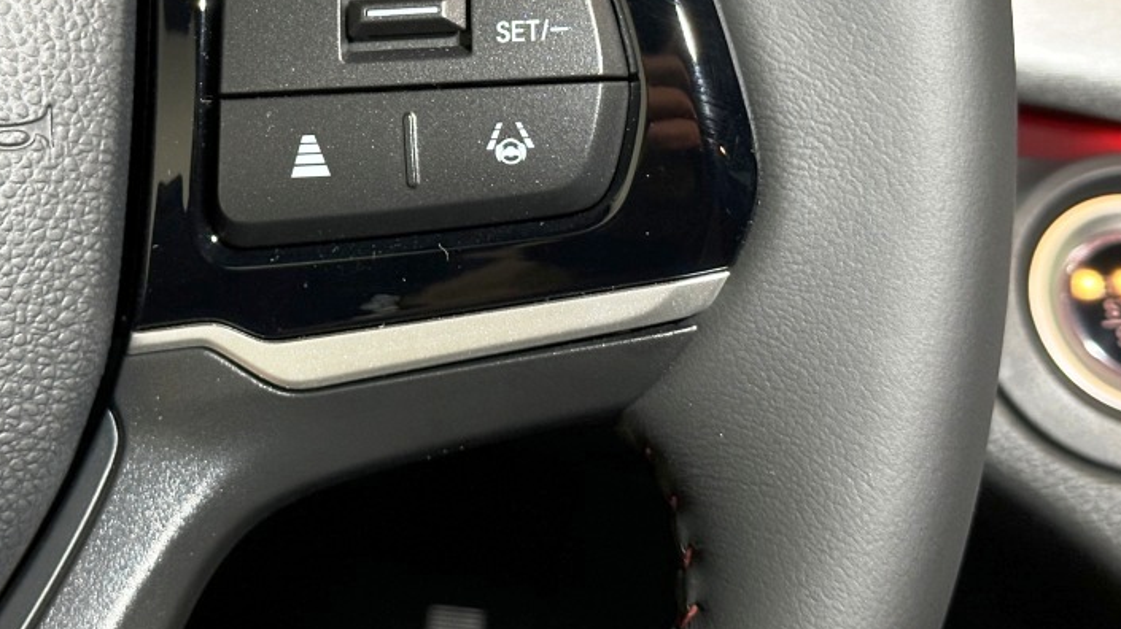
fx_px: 2258
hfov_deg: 27.8
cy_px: 29
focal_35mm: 76
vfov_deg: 15.6
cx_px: 407
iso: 400
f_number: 1.78
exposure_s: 1/30
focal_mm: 6.86
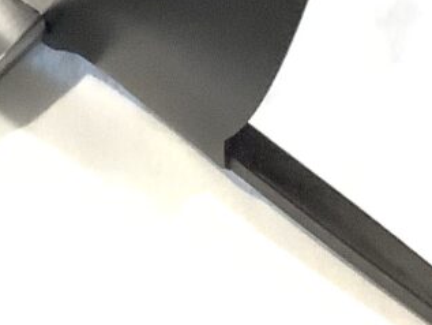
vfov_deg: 9.7
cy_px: -101
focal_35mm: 150
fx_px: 1873
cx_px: 168
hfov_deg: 13.2
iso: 400
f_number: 2.4
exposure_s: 1/40
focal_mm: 3.3
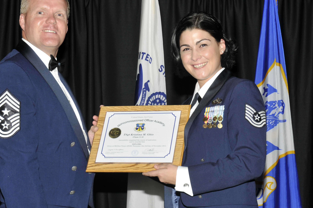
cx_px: 129
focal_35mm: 78
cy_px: 86
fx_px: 677
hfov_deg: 26.0
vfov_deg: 17.4
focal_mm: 44
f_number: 8
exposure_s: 1/60
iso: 200
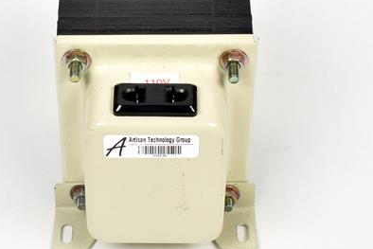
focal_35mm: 71
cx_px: 159
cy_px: 93
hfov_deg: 28.5
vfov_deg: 19.2
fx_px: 733
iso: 100
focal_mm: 31
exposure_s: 1/200
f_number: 10
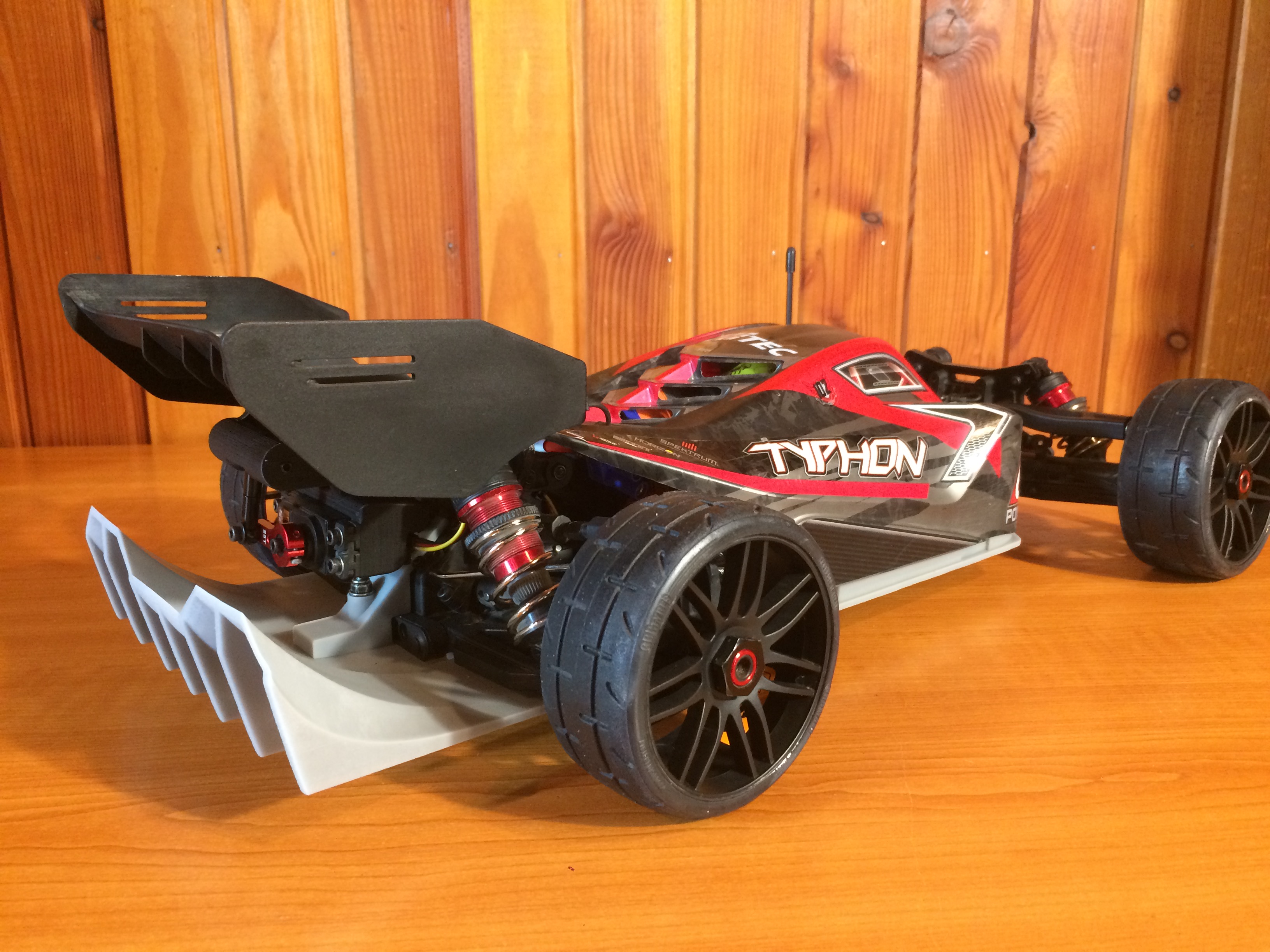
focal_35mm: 29
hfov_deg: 61.7
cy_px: 476
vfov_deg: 48.2
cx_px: 635
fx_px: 1064
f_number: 2.2
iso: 250
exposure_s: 1/20
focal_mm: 4.15
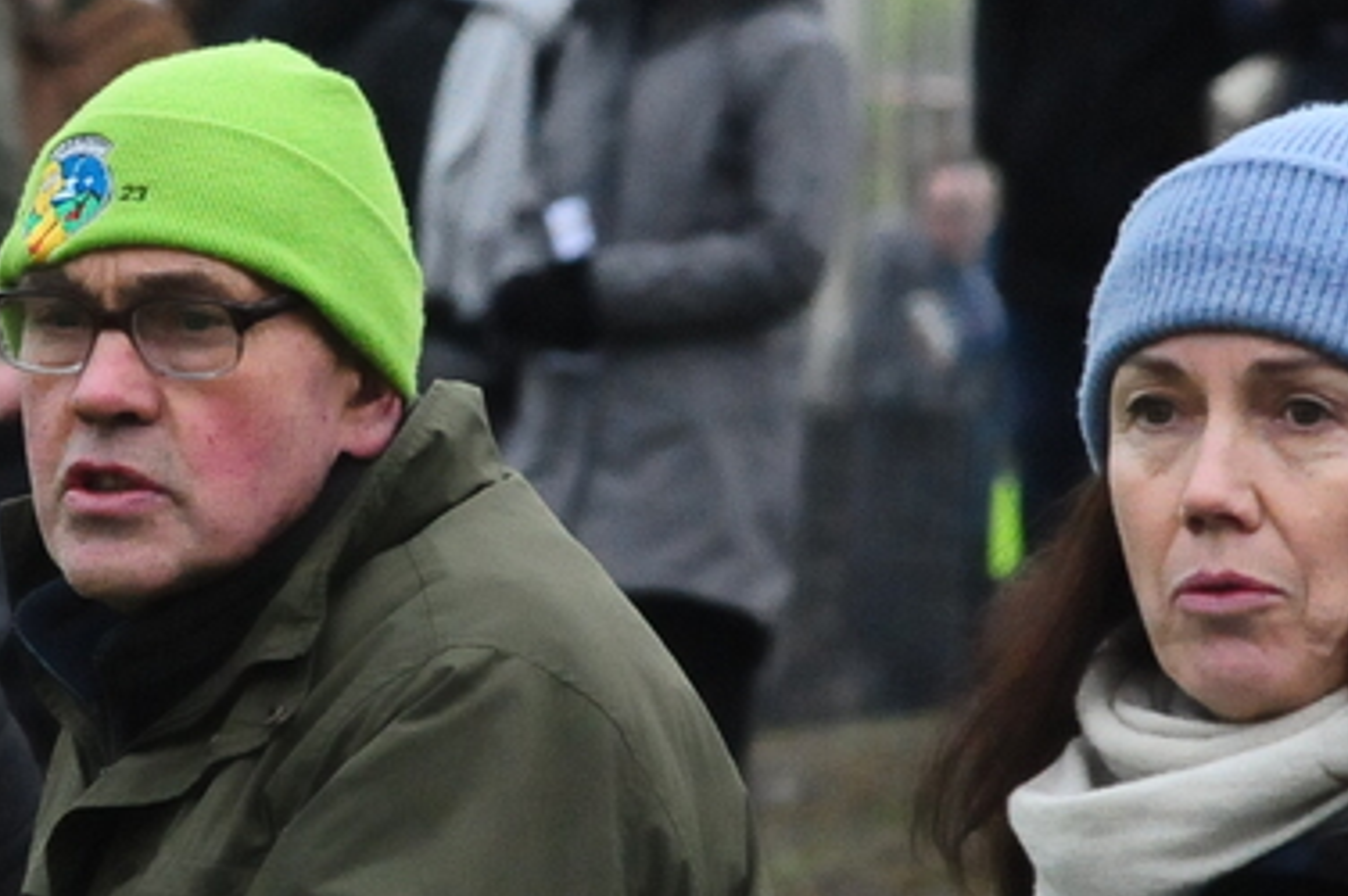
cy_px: 423
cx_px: 265
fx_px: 26861
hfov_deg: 2.9
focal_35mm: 718
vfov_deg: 1.9
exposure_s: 1/400
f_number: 10
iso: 3200
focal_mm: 200
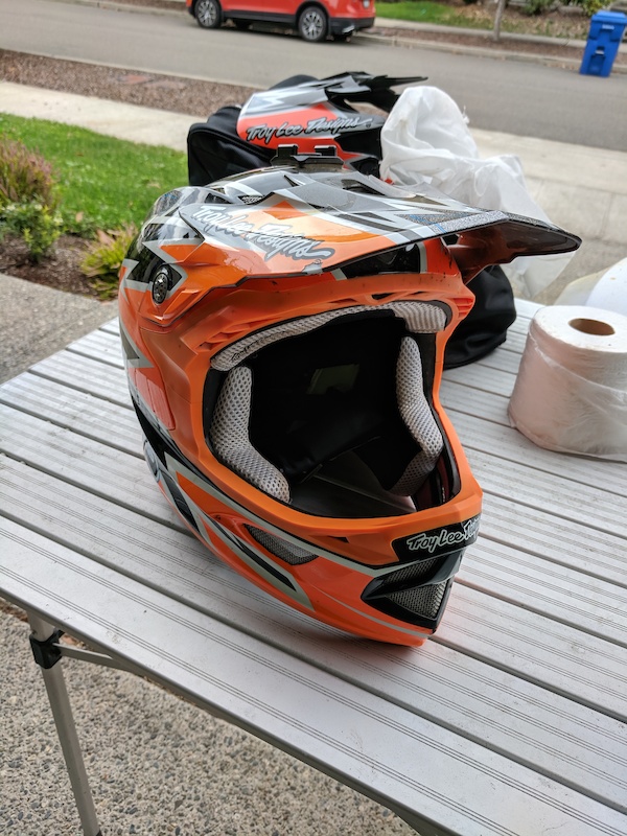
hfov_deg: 53.1
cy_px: 418
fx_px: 628
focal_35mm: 26
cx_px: 314
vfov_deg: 67.3
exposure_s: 1/120
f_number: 2
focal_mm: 4.67
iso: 65
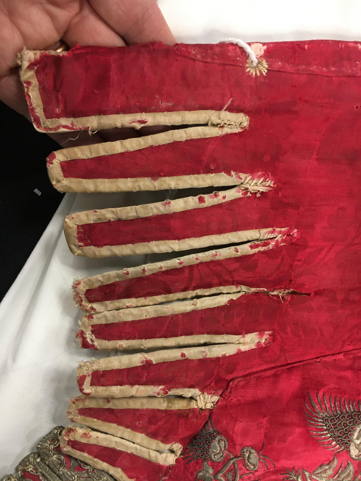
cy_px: 240
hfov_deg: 48.2
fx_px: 403
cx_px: 180
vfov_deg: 61.7
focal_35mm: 29
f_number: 2.2
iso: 125
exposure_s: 1/30
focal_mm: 4.15
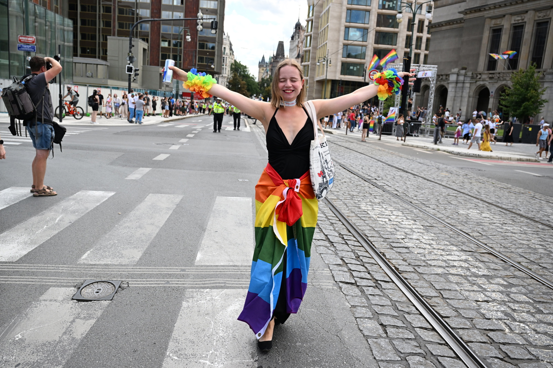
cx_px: 276
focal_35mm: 32
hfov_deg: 59.5
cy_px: 184
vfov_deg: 41.7
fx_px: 484
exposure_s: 1/2000
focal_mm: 31.5
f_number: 5
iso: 640
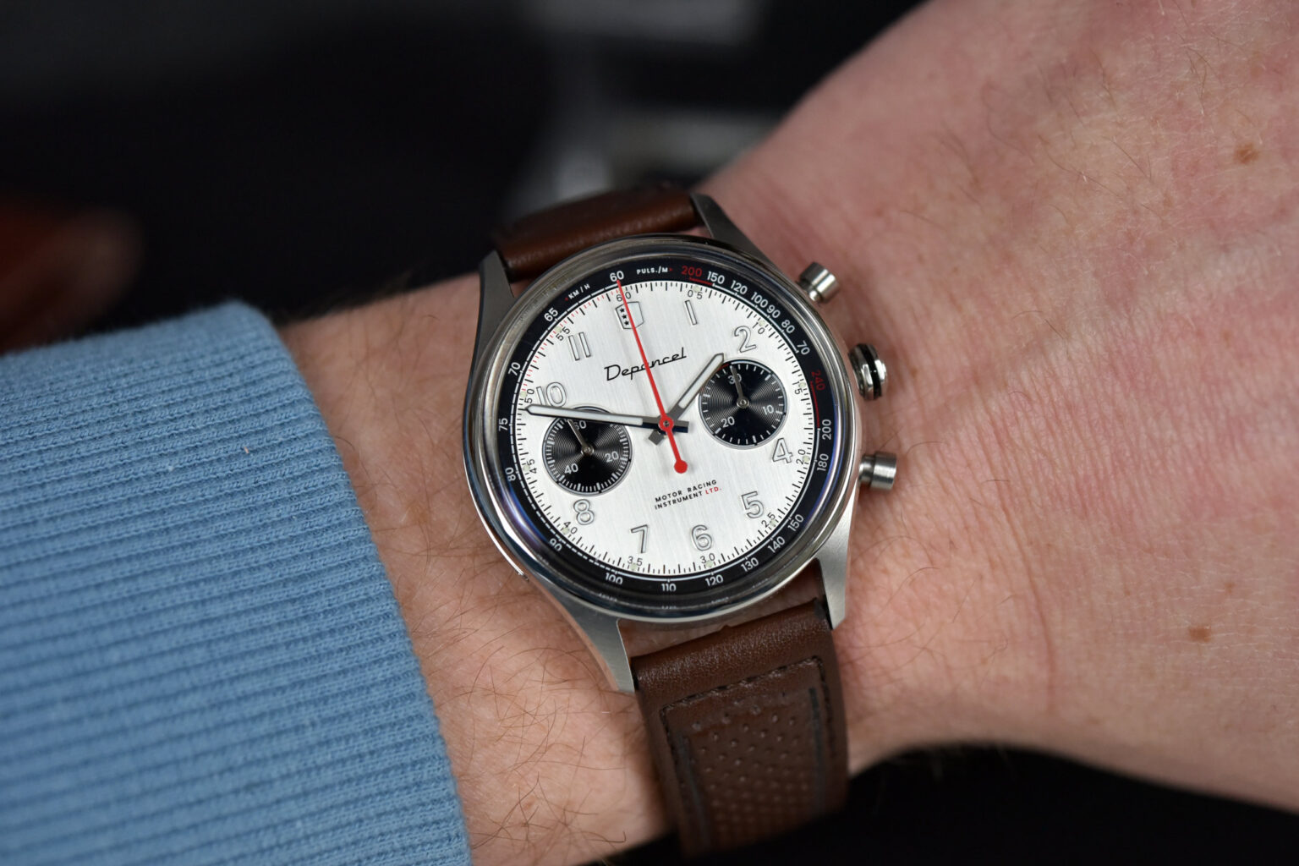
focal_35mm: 60
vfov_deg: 22.6
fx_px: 2165
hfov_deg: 33.4
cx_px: 650
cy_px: 433
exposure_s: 1/320
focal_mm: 60
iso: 2000
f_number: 5.6
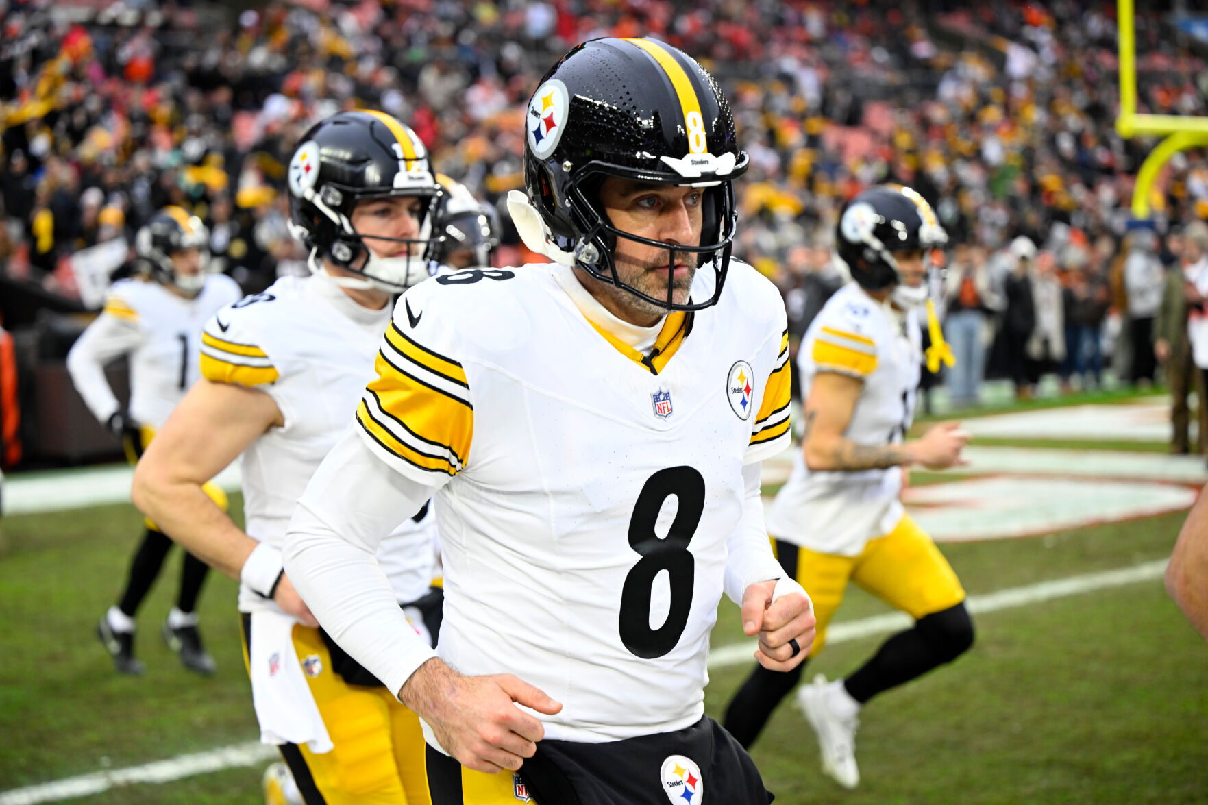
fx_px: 2349
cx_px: 604
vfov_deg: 19.5
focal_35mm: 70
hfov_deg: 28.8
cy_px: 402
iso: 1250
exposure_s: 1/1600
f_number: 2.8
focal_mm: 70
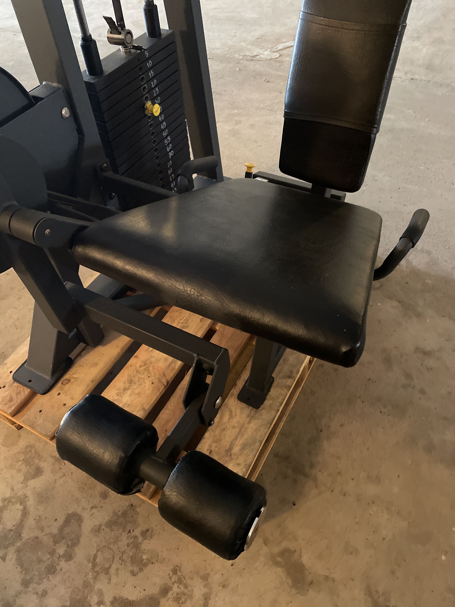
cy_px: 304
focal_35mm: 26
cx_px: 228
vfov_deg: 67.3
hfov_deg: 53.1
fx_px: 456
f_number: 1.6
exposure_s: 1/25
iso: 800
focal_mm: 4.2
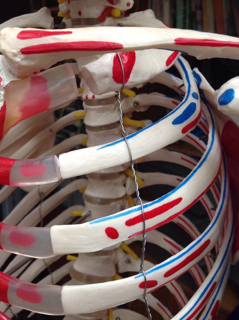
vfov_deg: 43.7
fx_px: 397
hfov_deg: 33.4
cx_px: 92
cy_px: 191
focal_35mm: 43
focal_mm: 4.28
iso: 64
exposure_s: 1/40
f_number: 2.4
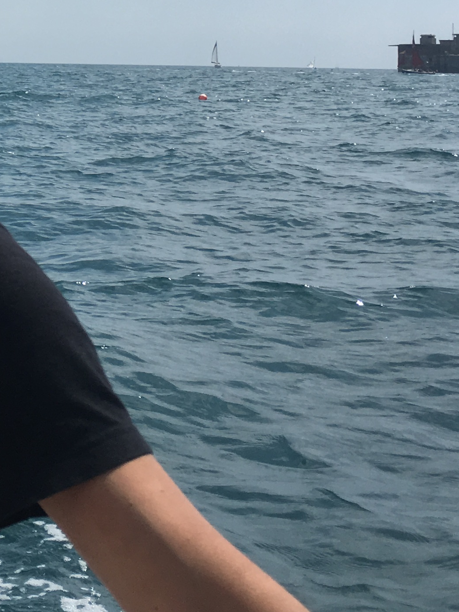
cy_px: -12
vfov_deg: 22.3
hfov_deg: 16.6
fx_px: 1485
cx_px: -139
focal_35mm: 84
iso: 25
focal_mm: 4.15
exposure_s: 1/2849
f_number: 2.2
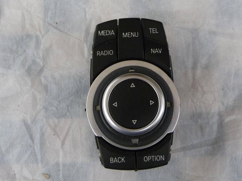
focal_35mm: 48
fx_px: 336
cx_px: 139
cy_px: 76
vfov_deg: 30.2
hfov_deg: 39.6
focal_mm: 5
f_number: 3.4
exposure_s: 1/30
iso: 250
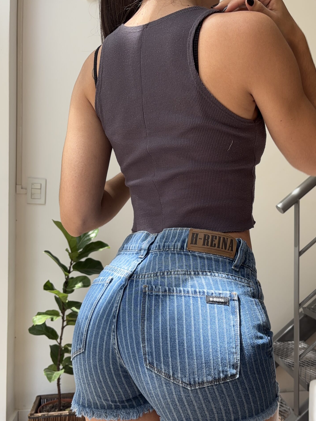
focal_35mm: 35
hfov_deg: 40.3
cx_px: 204
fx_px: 426
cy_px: 224
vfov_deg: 52.6
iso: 32
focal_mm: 5.96
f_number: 1.6
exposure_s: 1/138
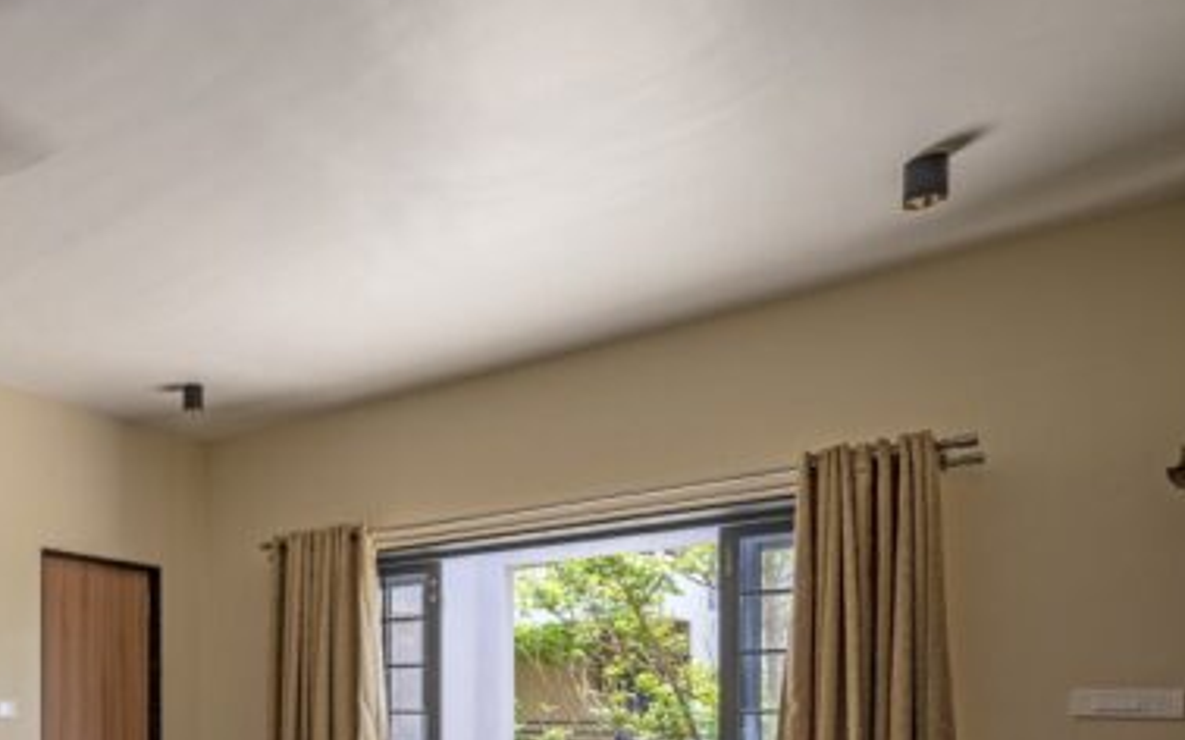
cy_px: 702
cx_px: 13
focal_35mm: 29
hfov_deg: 52.2
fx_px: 936
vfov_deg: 39.2
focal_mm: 14
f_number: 8
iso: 100
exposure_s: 1/125
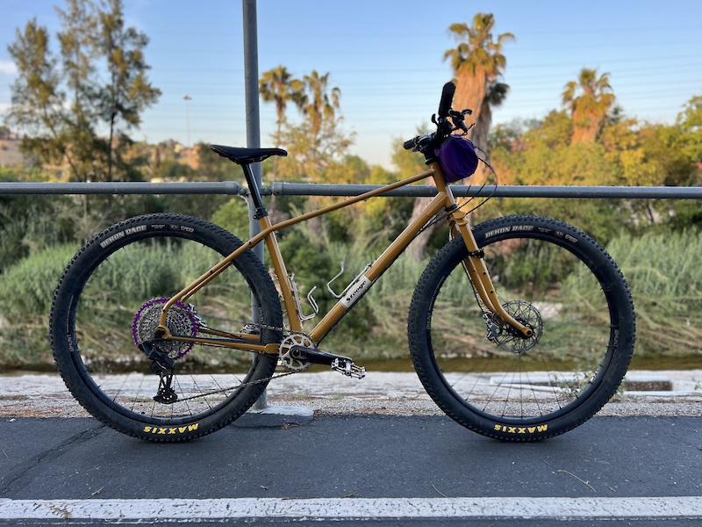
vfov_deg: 53.1
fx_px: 527
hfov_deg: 67.3
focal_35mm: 26
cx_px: 351
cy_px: 264
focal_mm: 5.7
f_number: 1.5
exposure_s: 1/198
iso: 40
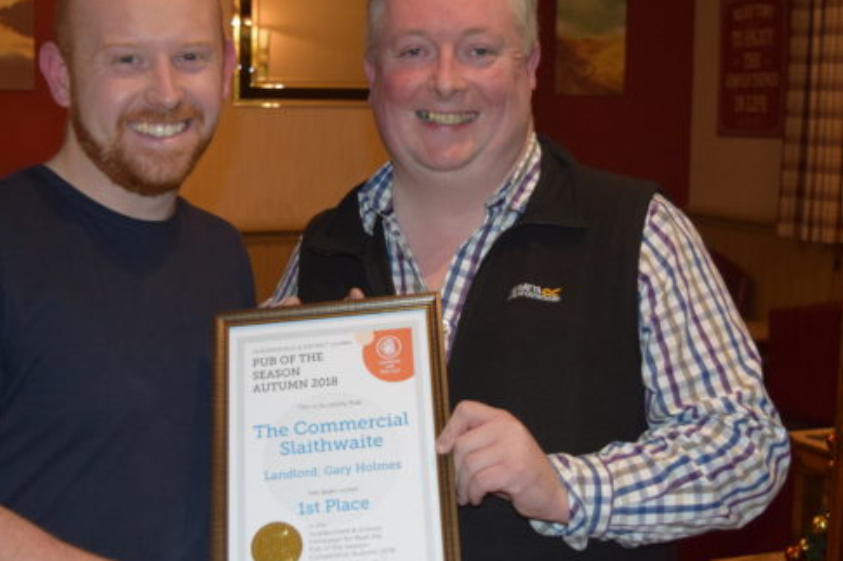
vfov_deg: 23.8
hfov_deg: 35.0
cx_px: 386
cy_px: 299
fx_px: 1334
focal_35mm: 57
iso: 2000
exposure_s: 1/60
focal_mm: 24
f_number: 4
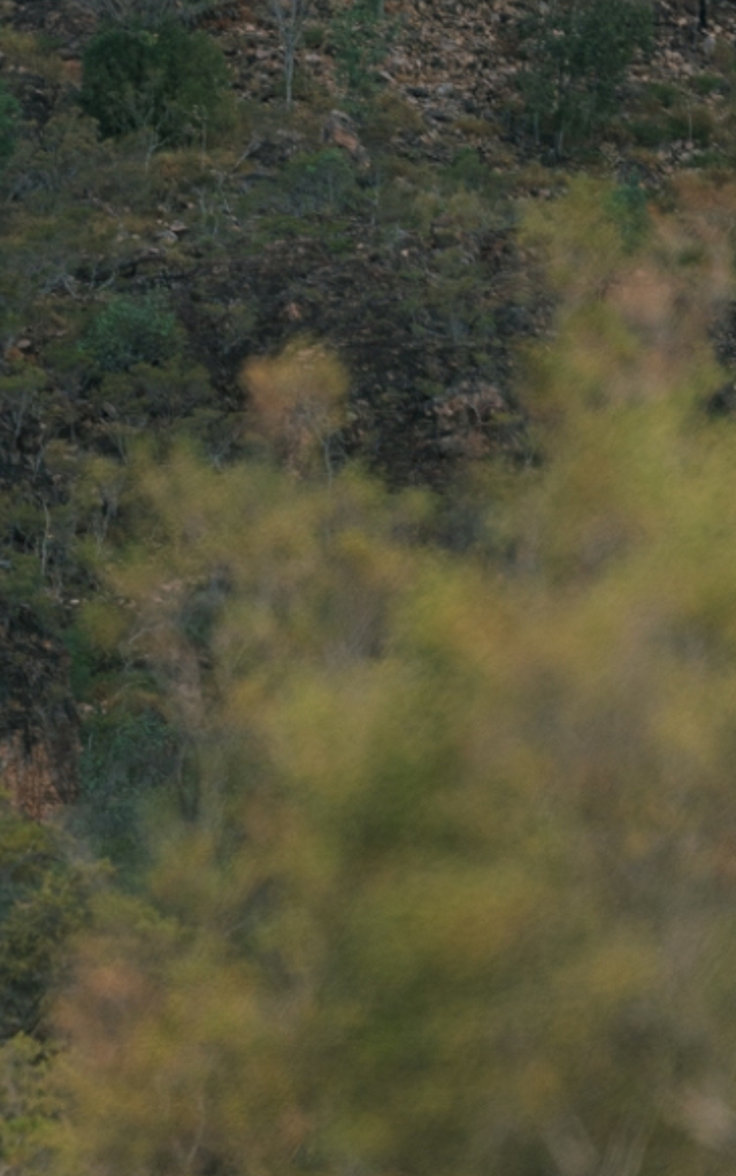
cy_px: 475
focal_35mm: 317
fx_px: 10169
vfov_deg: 6.6
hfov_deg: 4.1
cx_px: -465
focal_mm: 110
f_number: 2
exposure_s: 1/200
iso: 500
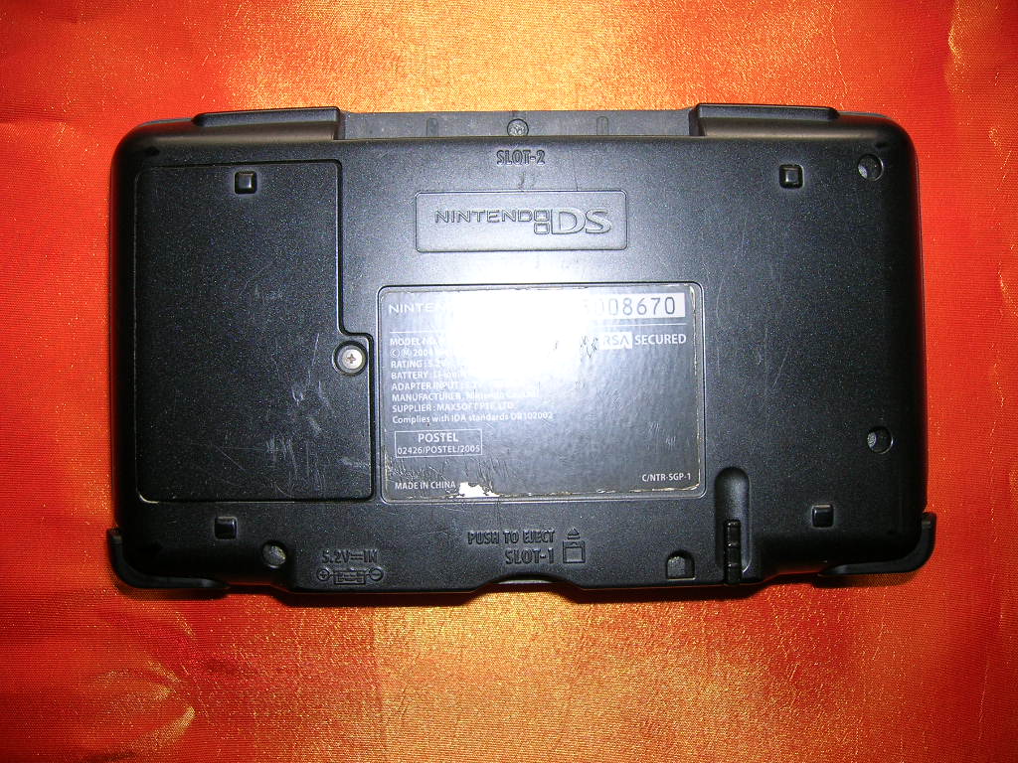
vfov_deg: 41.8
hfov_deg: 54.0
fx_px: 1000
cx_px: 509
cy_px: 382
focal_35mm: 34
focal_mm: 5.7
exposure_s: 1/60.1
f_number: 2.9
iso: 50
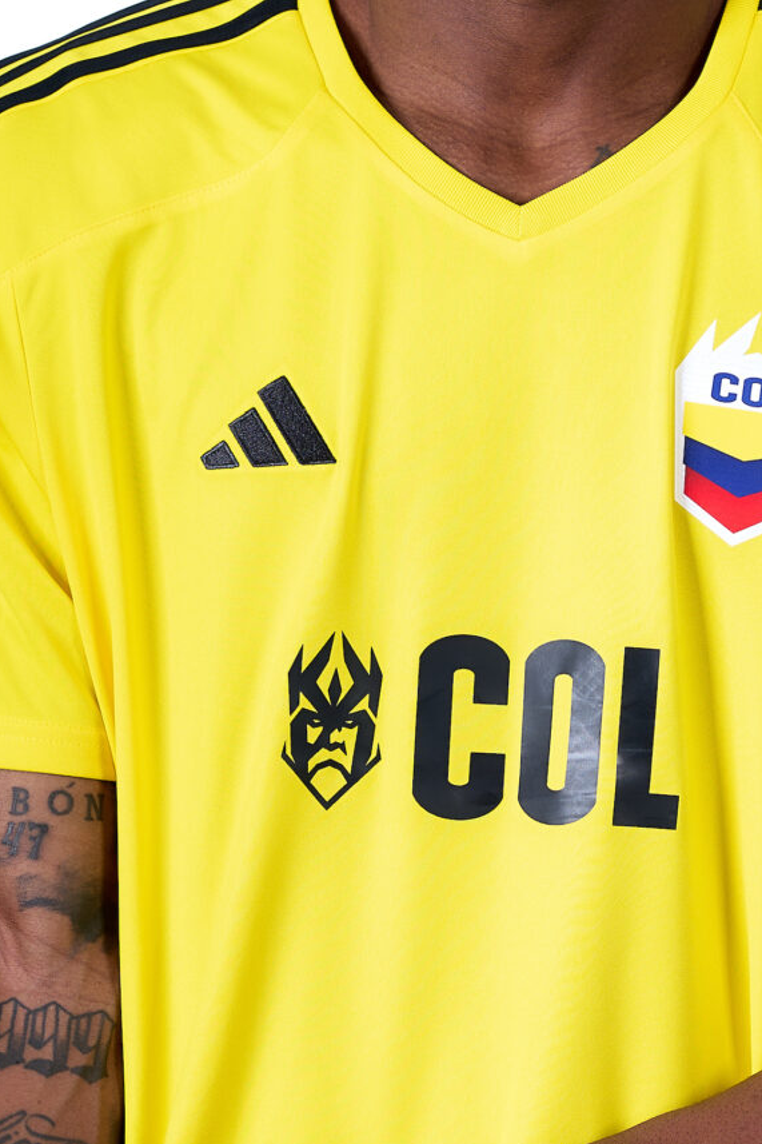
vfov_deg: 8.1
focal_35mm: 254
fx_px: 8067
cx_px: 504
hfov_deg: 5.4
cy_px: 822
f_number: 4.5
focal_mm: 85
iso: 32
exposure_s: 1/200
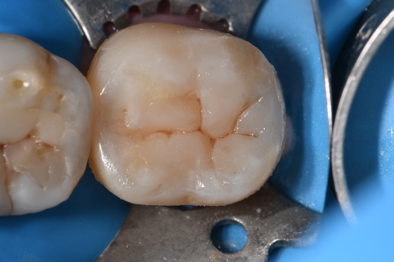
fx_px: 1717
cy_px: 131
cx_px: 197
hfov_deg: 13.1
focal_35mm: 157
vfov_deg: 8.7
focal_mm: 105
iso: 200
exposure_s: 1/160
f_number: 32
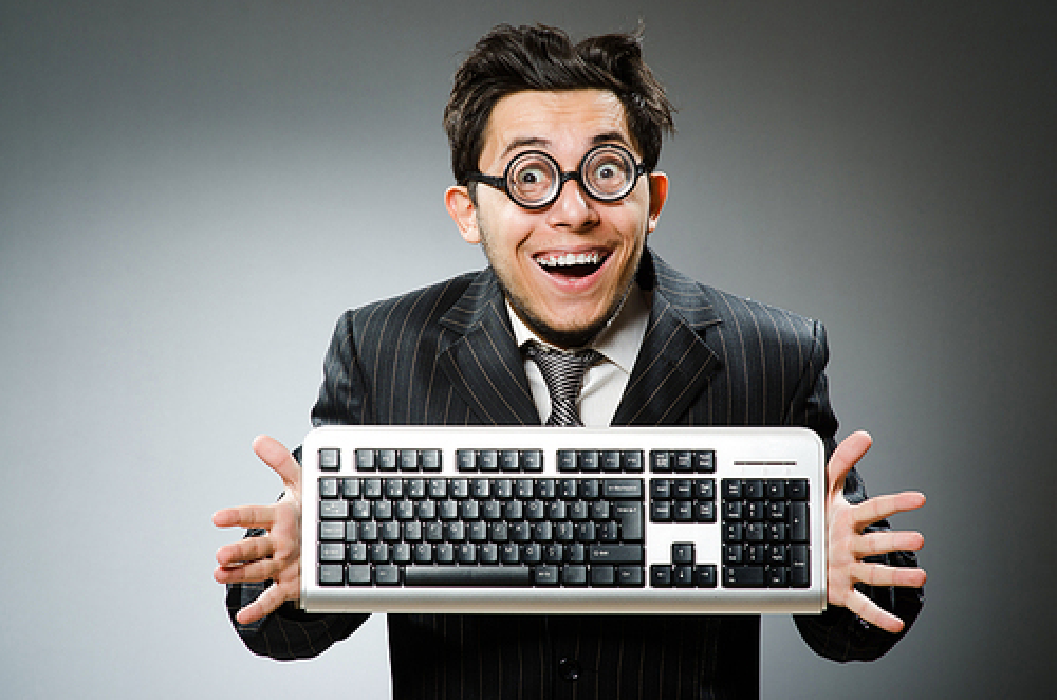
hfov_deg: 16.1
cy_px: 350
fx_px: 3735
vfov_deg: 10.7
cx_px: 528
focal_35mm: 128
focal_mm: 85
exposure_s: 1/200
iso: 100
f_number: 7.1
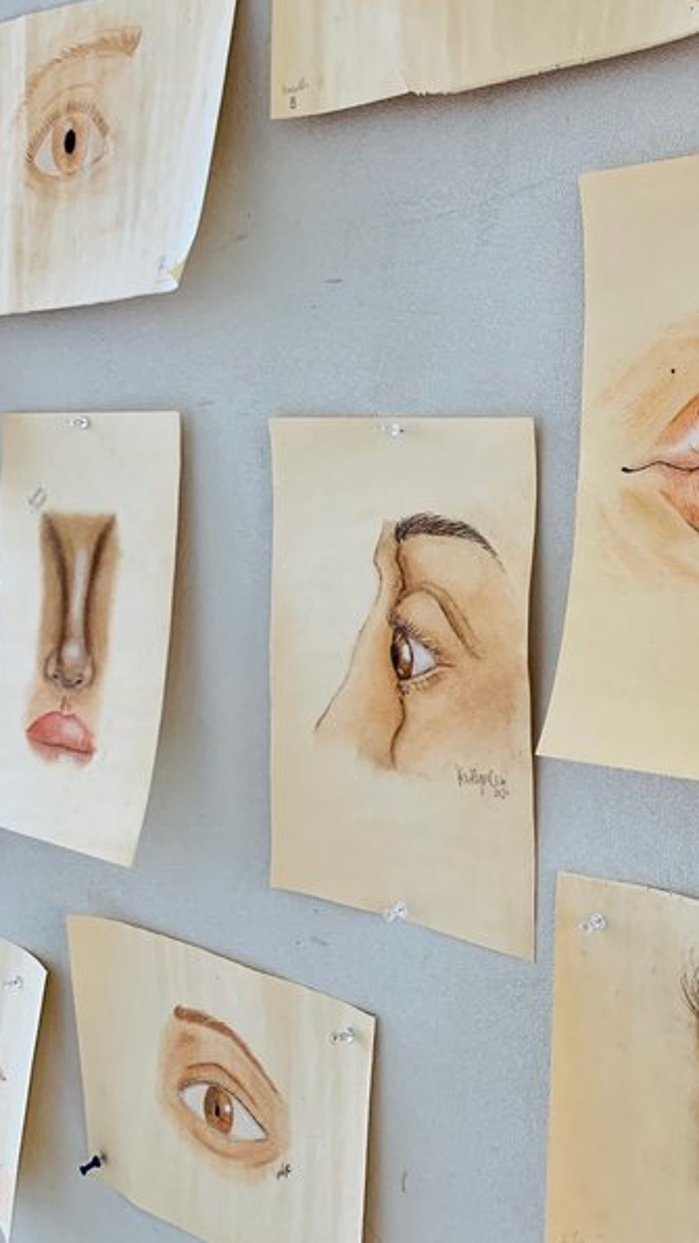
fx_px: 1253
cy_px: 530
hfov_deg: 30.3
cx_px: 580
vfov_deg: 52.6
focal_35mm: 38
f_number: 1.8
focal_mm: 4.25
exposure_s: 1/121
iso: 80
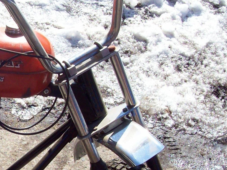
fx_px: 662
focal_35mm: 101
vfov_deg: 14.6
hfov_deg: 18.8
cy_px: 118
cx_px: -17
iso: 80
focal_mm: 6
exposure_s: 1/366
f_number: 4.8
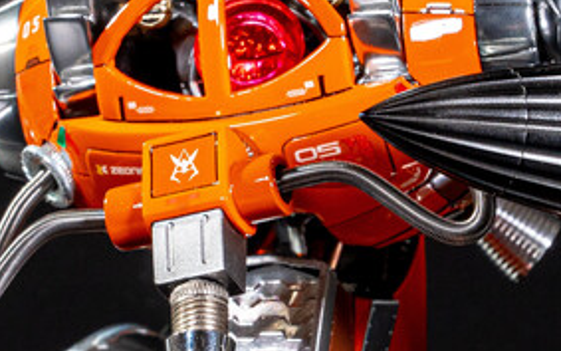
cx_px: 281
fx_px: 5199
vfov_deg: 3.9
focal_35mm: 340
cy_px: 204
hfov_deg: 6.2
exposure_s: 1/100
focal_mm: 70
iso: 800
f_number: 11
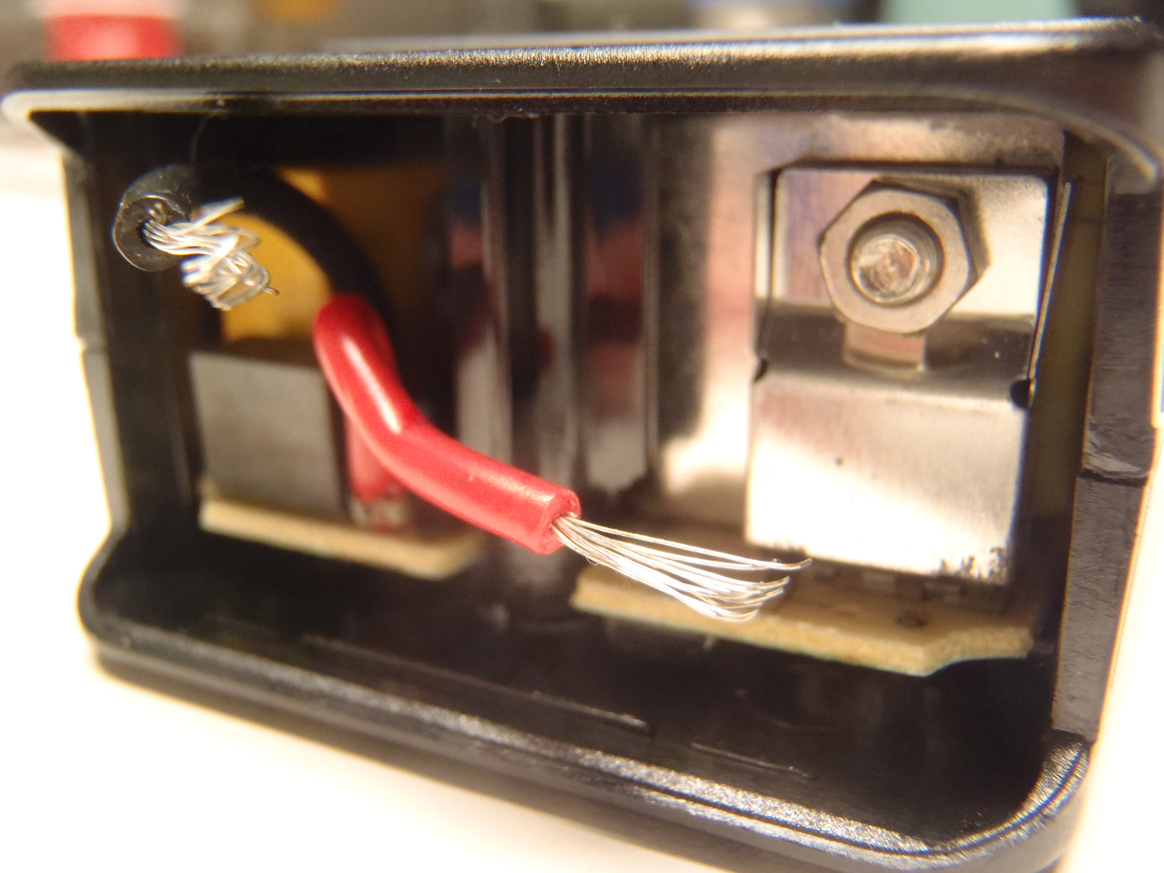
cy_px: 436
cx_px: 582
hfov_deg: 50.1
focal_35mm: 37
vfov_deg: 38.7
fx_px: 1244
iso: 400
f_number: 4.7
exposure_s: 1/8
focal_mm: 6.64
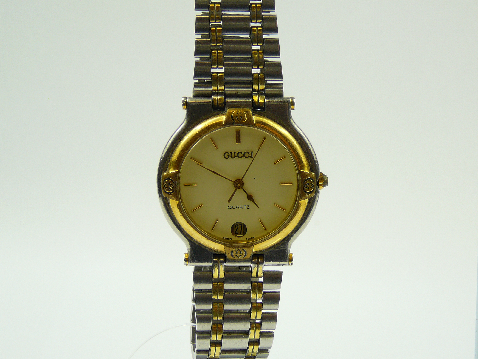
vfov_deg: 20.7
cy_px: 180
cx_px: 239
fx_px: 980
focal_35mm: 71
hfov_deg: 27.4
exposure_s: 1/50
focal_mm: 10.5
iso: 80
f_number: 3.7
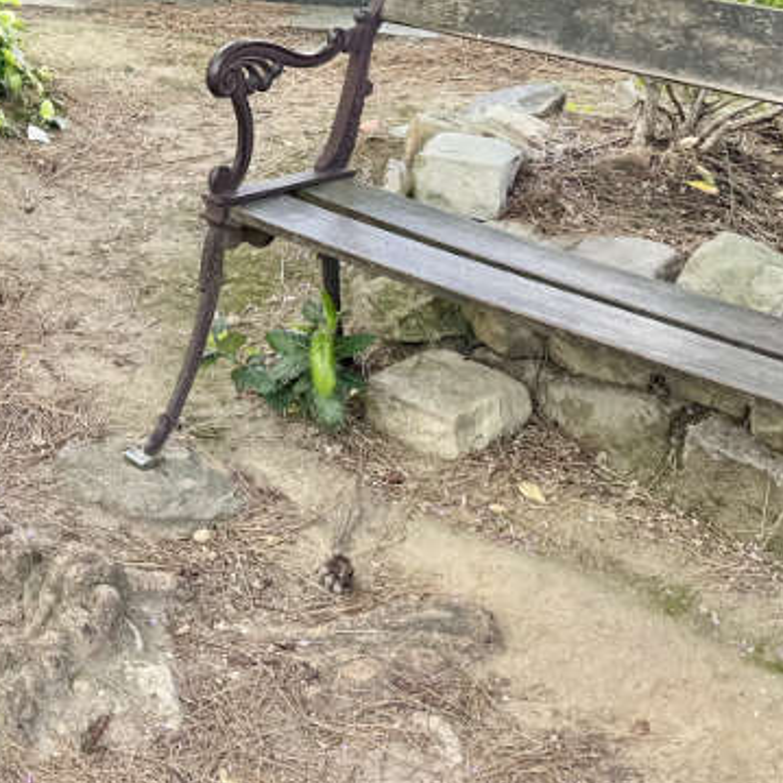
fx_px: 1817
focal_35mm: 71
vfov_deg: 22.9
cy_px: -85
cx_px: -222
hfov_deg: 22.0
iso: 80
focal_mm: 6.8
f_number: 1.8
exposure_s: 1/211
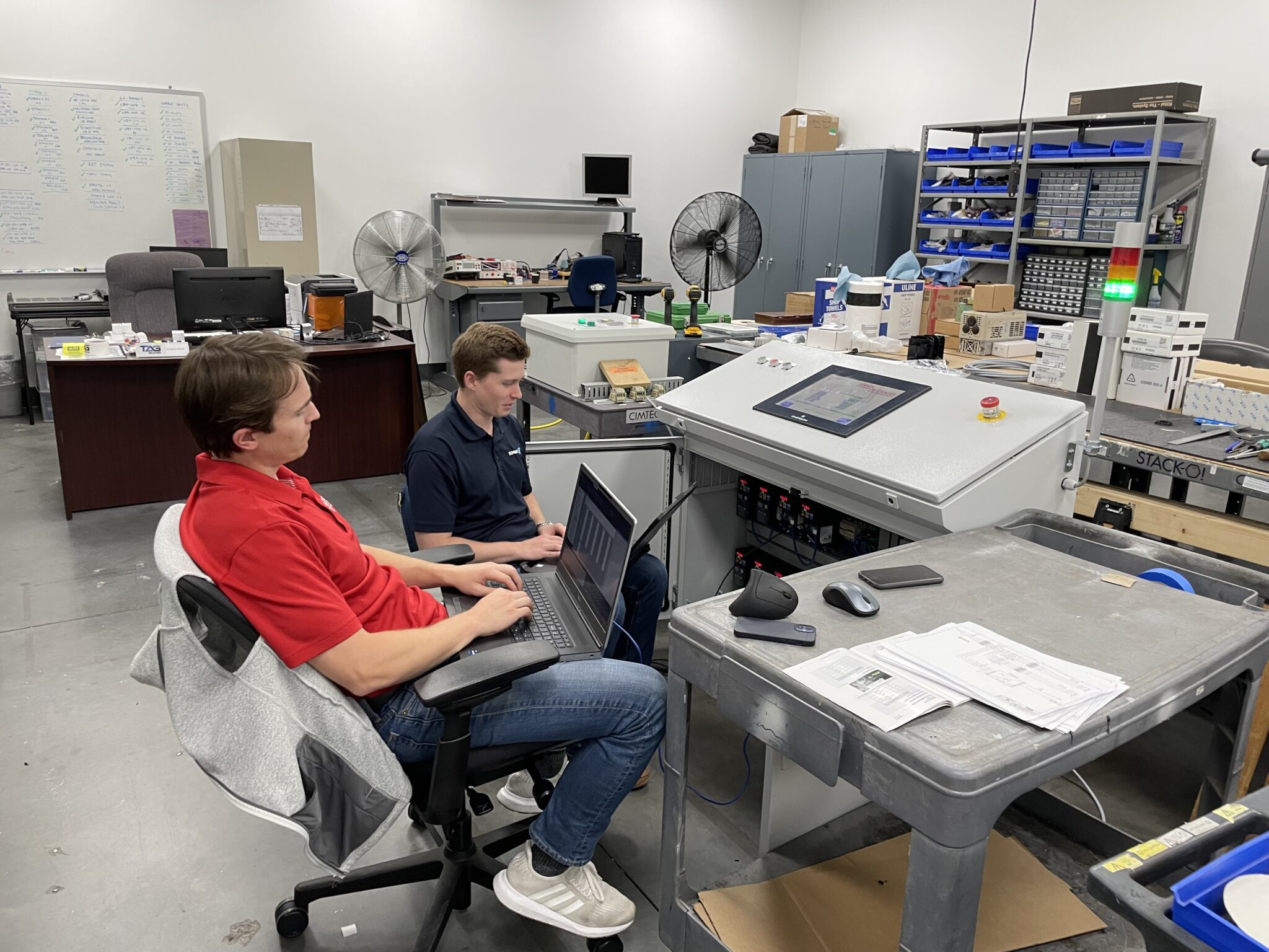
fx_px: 953
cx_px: 634
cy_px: 476
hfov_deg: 67.3
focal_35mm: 26
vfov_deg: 53.1
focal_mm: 4.2
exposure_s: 1/60
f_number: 1.6
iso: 100
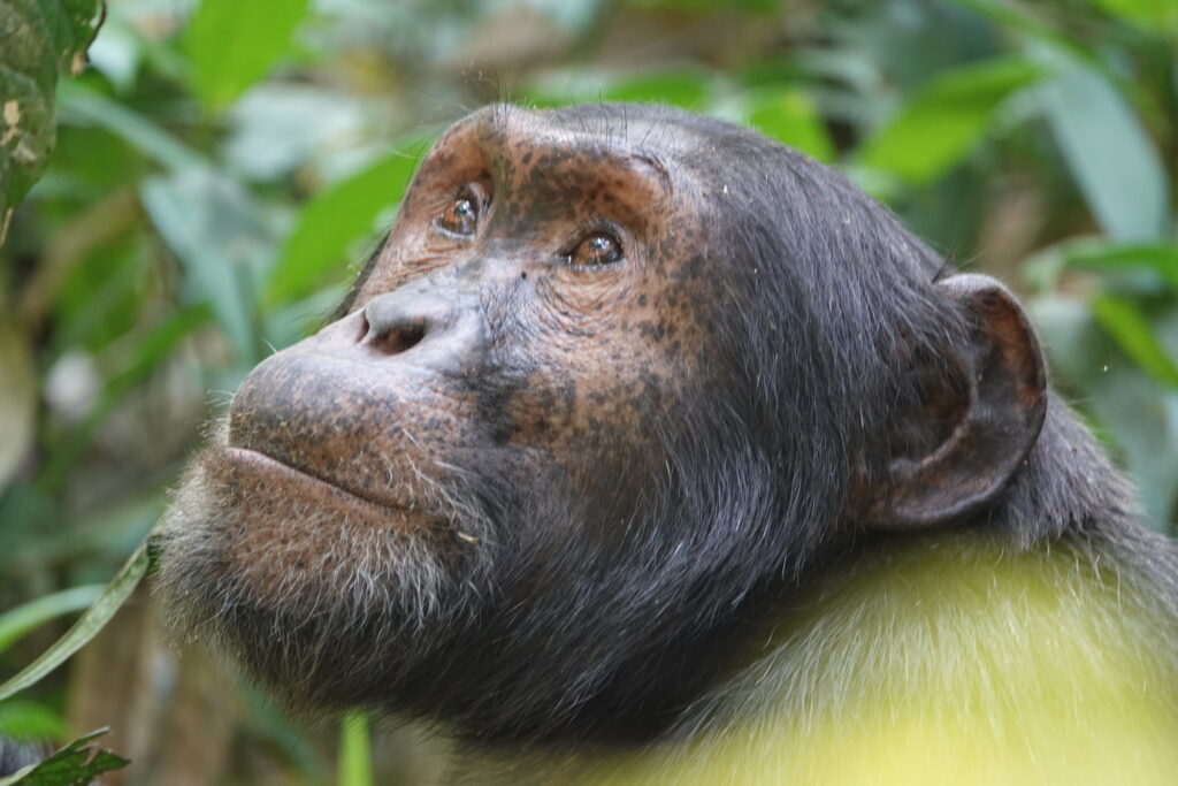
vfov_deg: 2.3
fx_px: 19635
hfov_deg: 3.4
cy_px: 393
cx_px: 589
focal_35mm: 600
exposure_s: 1/40
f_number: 4
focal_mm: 220
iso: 800
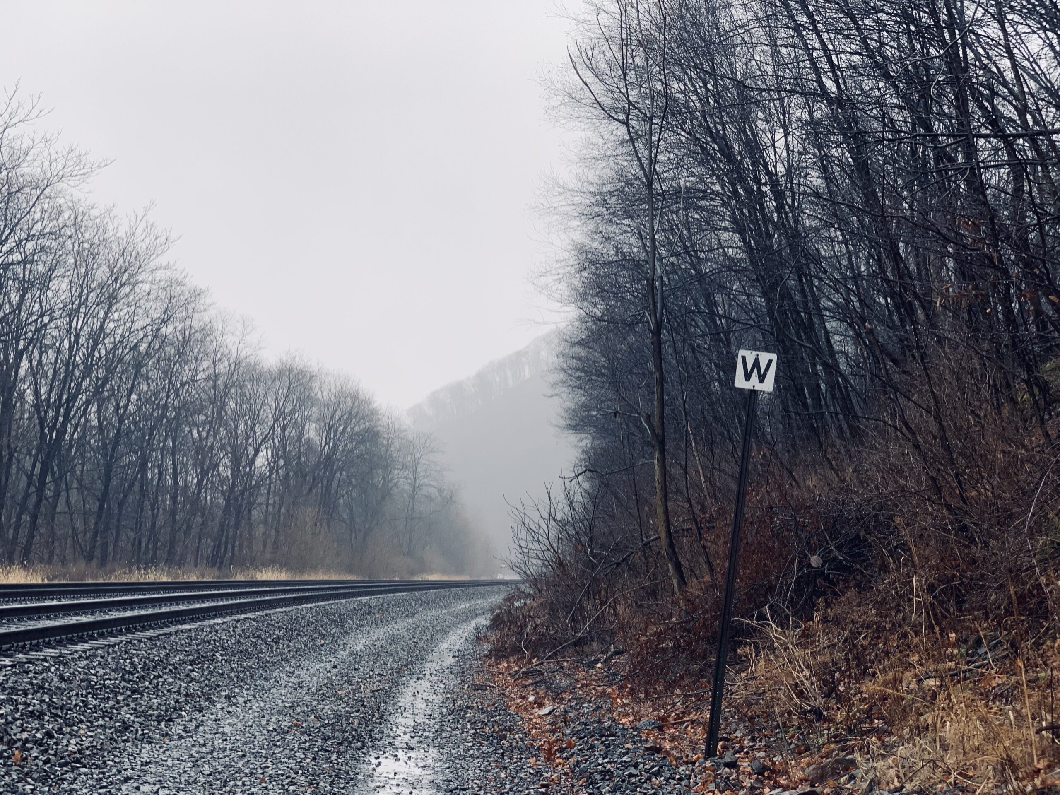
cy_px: 398
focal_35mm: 52
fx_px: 1592
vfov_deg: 28.0
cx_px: 530
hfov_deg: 36.8
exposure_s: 1/70
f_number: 2.4
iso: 16
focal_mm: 6
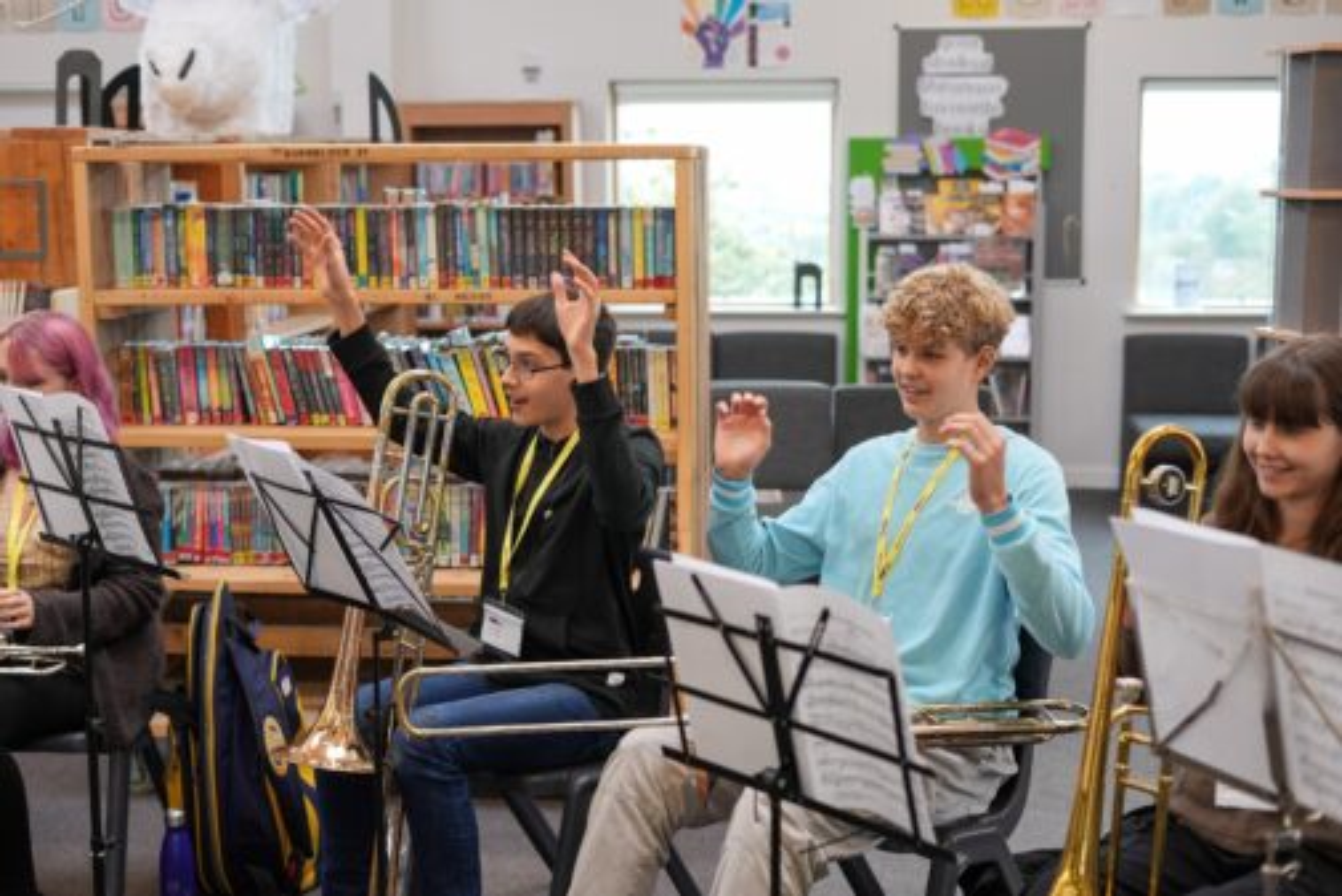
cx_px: 671
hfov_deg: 39.6
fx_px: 1864
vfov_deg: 27.0
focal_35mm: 50
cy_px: 448
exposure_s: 1/320
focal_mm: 50
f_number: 2.8
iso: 1000
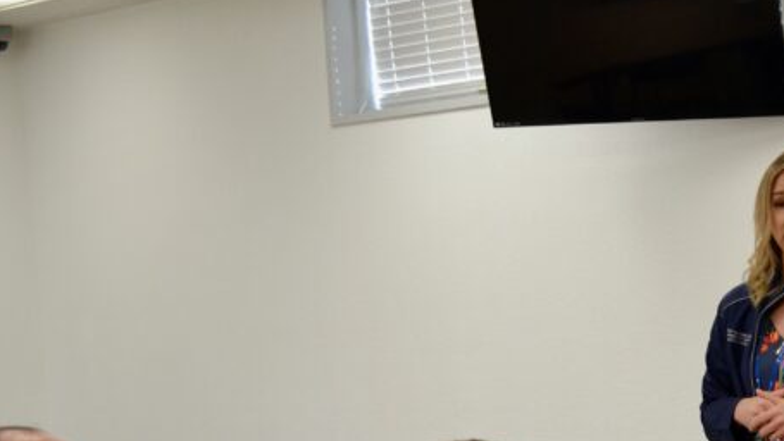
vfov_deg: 12.8
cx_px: 727
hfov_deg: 22.5
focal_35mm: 92
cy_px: 522
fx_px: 1913
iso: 400
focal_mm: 26
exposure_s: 1/50
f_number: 4.2
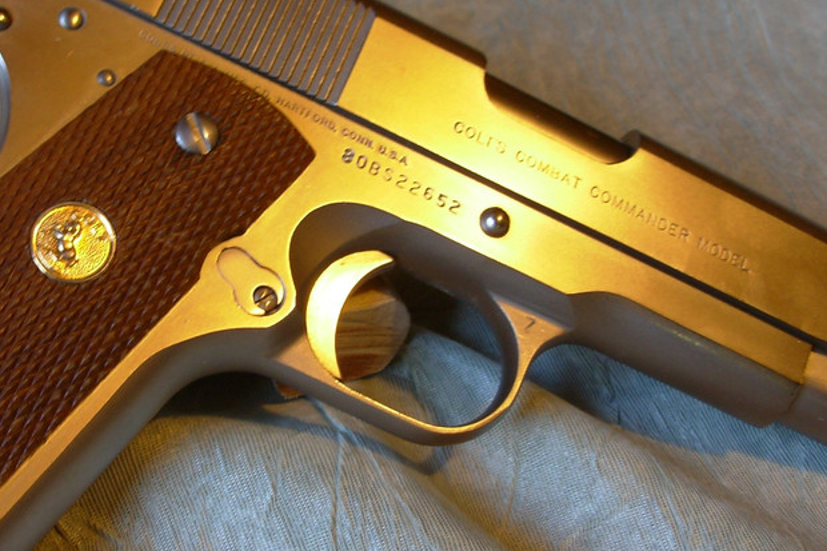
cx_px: 327
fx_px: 1562
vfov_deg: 20.0
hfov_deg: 29.6
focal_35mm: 68
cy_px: 271
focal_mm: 6.3
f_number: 2.9
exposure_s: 1/14.3
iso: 50
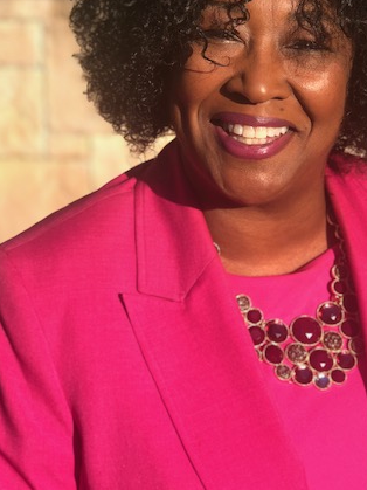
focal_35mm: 87
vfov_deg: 22.4
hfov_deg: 16.9
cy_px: 156
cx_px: 231
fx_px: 1230
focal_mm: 6.6
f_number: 2.8
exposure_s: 1/267
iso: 20
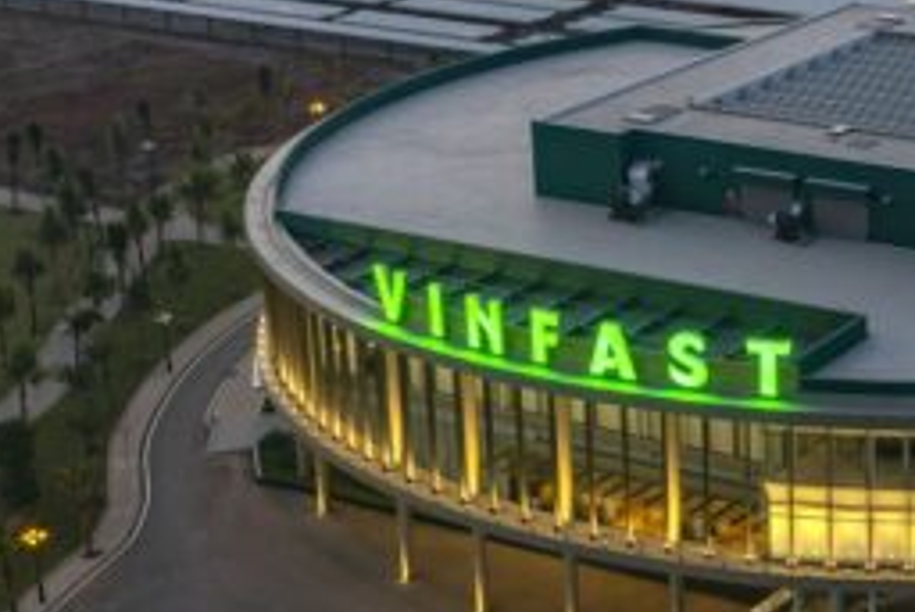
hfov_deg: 22.4
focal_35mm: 86
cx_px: 990
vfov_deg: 15.9
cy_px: 190
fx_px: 2187
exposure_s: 1/25
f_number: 4
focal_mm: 35
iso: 800
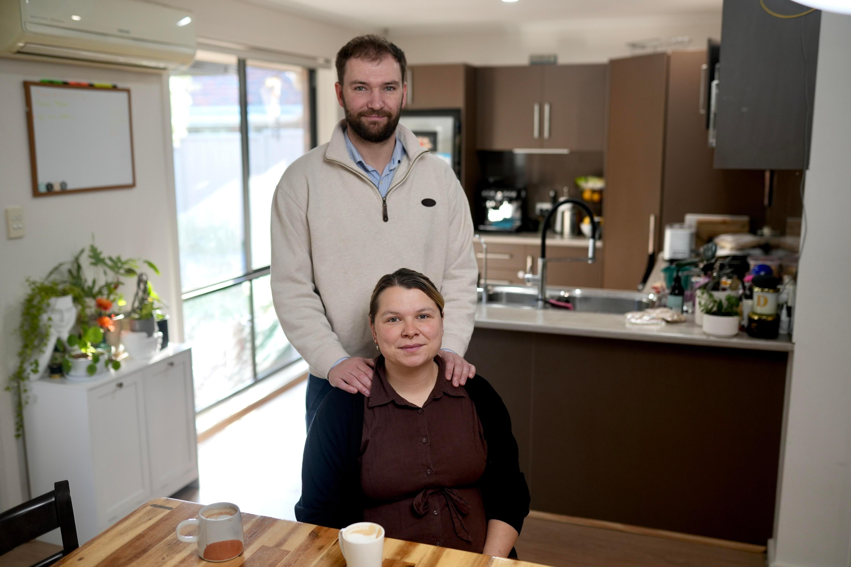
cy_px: 284
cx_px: 426
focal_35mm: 35
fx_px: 827
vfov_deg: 37.8
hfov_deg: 54.4
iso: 250
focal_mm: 35
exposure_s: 1/250
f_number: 2
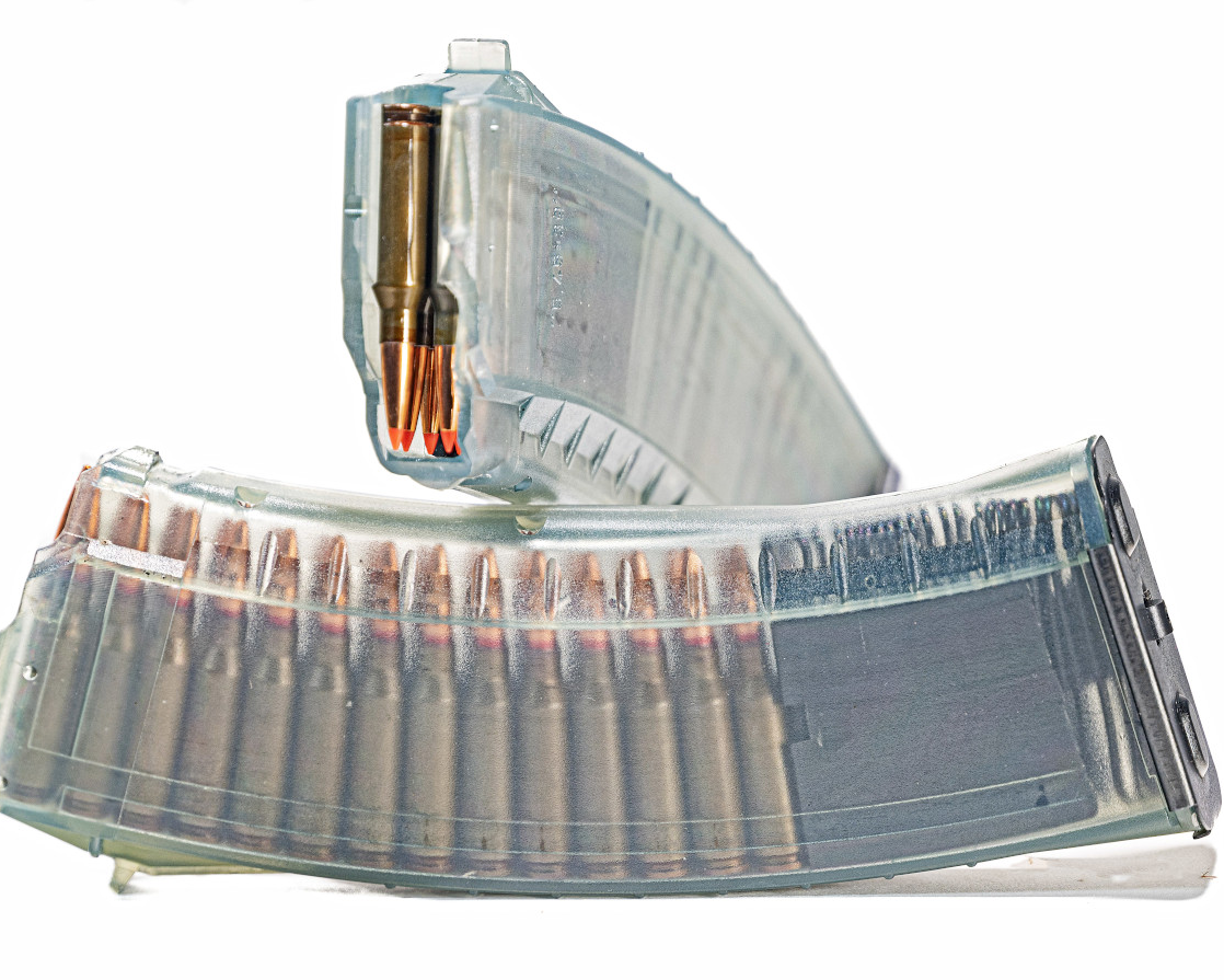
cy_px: 491
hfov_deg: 6.1
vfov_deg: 4.9
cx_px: 609
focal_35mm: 317
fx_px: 11487
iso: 500
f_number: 5.6
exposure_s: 1/20
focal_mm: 280
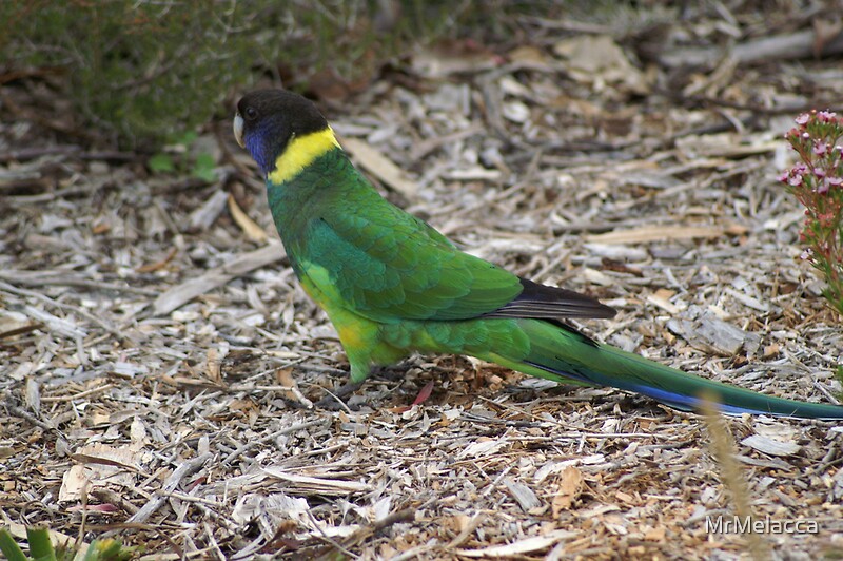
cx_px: 422
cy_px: 280
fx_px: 7370
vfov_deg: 4.4
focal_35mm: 315
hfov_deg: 6.5
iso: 500
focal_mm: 210
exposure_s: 1/500
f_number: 5.6
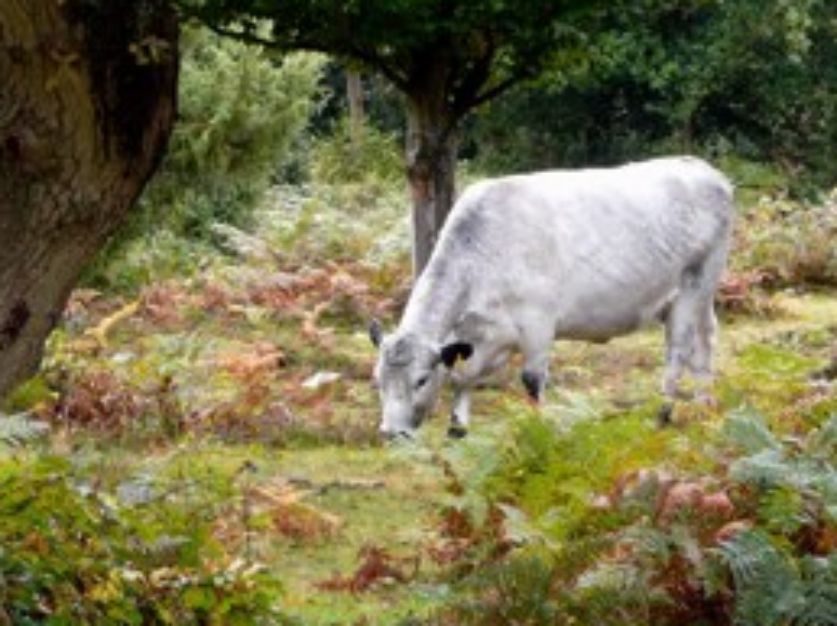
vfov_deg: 5.1
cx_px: 238
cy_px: 204
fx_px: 6981
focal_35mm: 289
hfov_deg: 6.9
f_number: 3.6
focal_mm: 23.7
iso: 125
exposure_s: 1/60
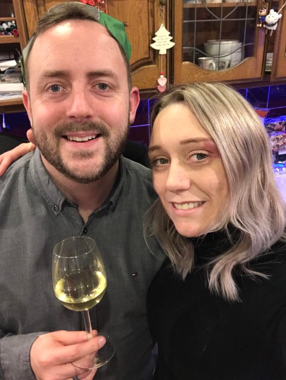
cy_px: 190
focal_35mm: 32
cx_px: 143
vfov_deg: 56.8
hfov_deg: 44.2
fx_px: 352
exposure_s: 1/20
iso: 160
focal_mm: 2.87
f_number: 2.2
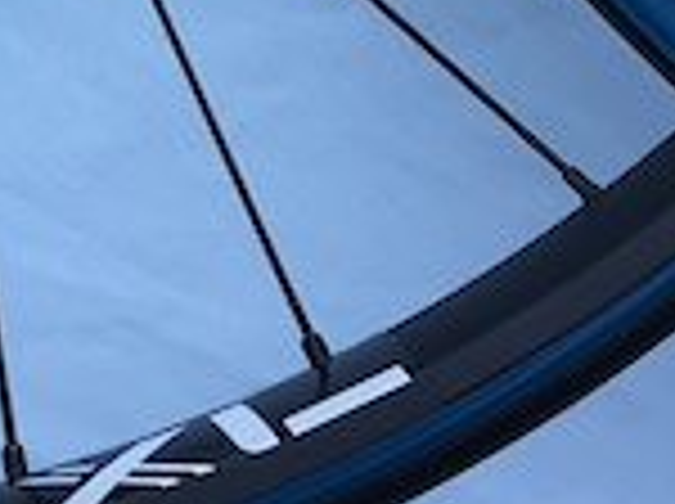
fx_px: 3018
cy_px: -369
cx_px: -81
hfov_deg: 12.5
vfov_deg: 9.2
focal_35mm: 155
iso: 25
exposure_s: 1/420
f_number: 2.2
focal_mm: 4.15
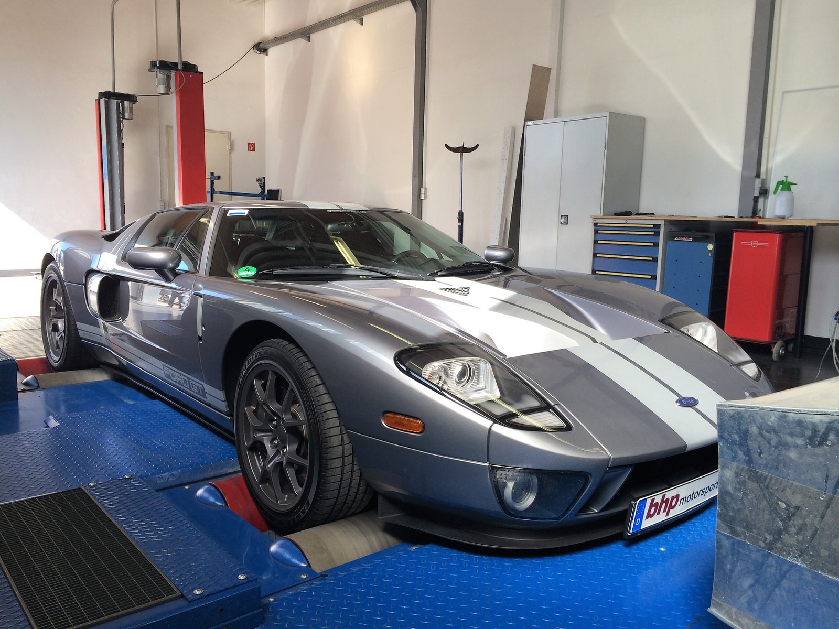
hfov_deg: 60.0
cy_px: 314
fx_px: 727
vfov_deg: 46.8
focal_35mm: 30
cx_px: 420
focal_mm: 4.12
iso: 32
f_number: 2.2
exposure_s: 1/134
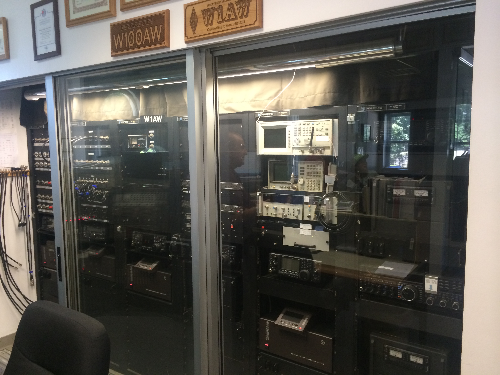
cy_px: 188
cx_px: 250
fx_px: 433
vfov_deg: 46.8
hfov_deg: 60.0
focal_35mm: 30
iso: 200
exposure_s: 1/30
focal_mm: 4.12
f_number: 2.2
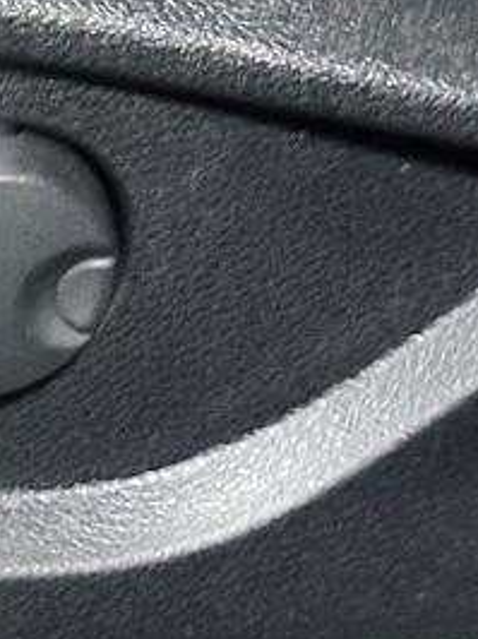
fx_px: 3412
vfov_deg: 10.7
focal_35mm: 185
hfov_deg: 7.5
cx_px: -637
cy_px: 247
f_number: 1.78
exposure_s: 1/30
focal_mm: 6.86
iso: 500
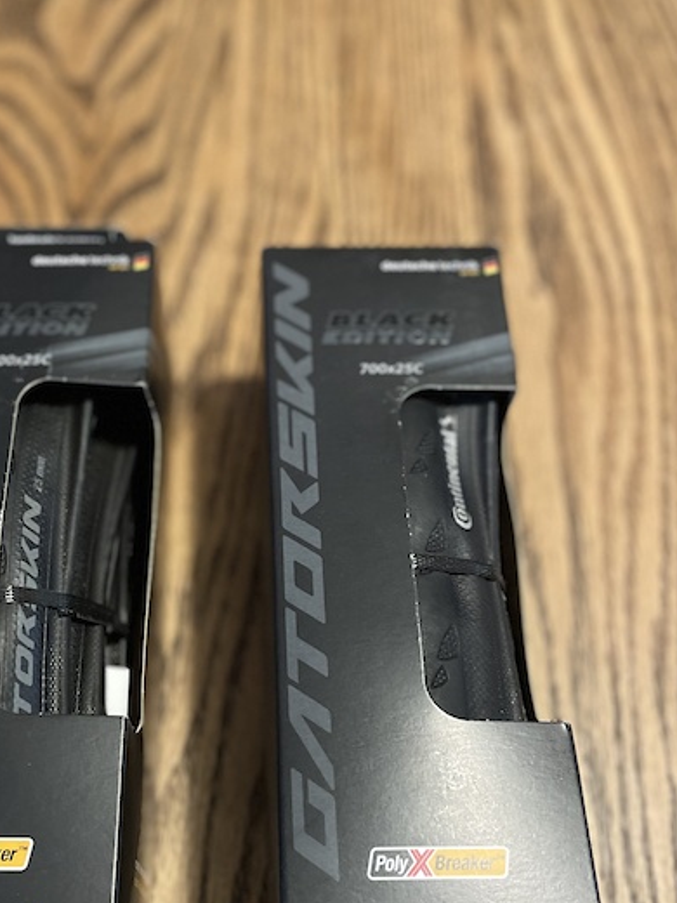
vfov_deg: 46.5
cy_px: 554
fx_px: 1043
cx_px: 234
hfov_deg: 35.7
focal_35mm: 40
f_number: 1.6
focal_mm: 4.2
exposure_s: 1/40
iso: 500
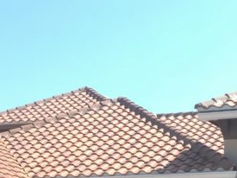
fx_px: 739
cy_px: 257
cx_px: 196
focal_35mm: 108
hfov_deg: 18.0
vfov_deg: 13.0
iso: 25
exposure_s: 1/466
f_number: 2.2
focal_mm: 4.15
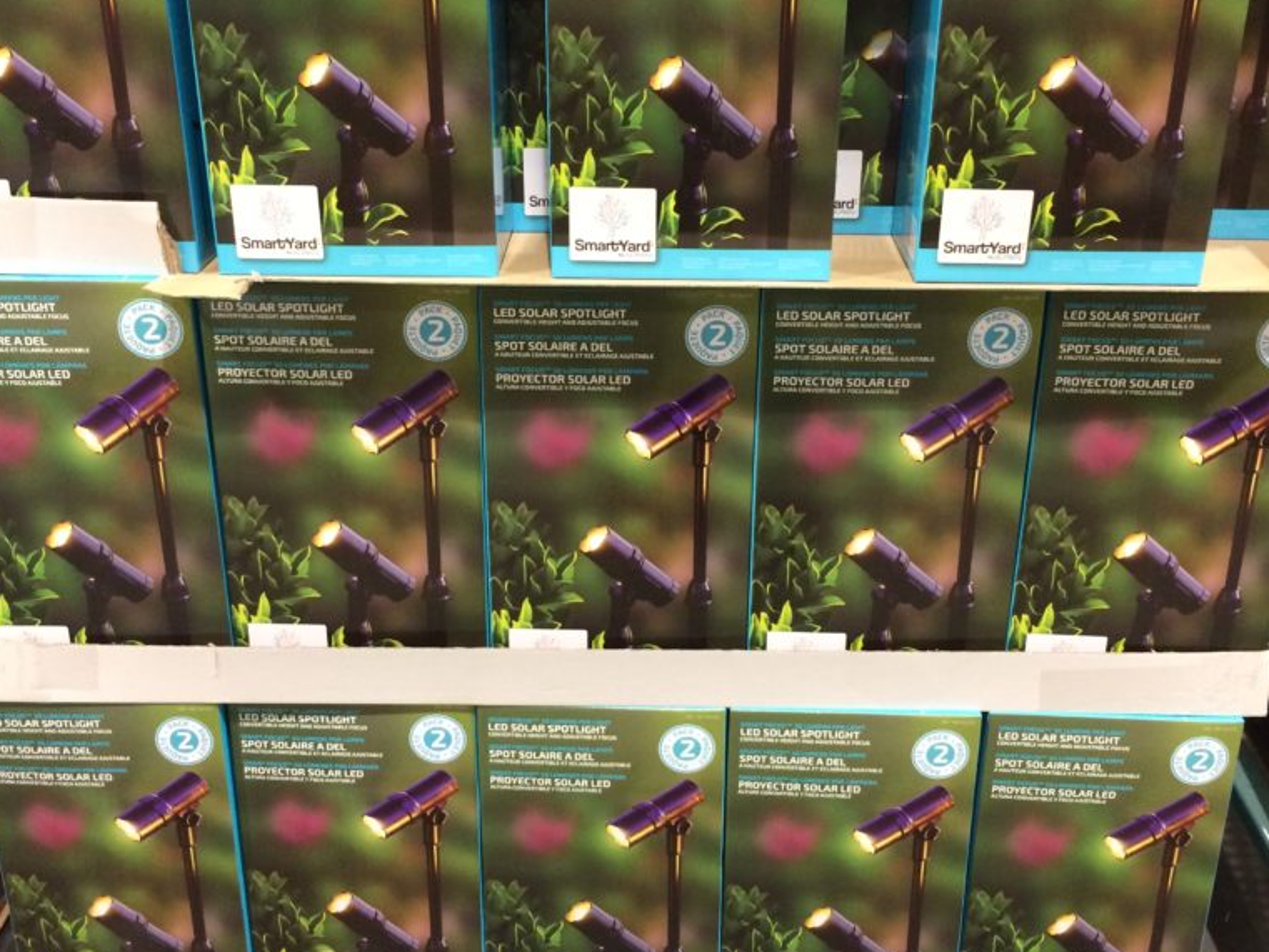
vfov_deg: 36.7
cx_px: 632
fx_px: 1430
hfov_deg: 47.9
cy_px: 388
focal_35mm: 39
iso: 200
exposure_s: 1/33
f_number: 2.2
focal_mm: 4.15
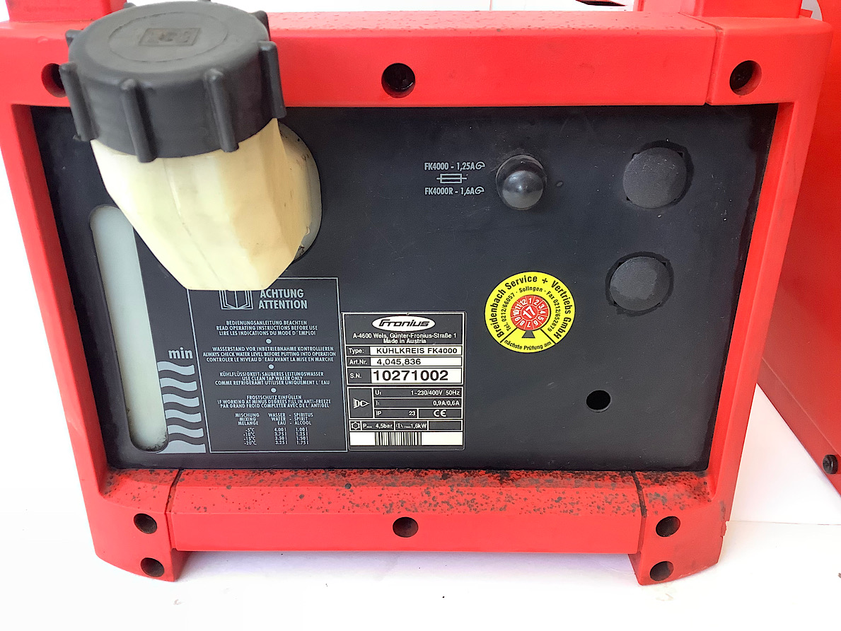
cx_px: 420
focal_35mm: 31
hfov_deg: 58.3
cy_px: 316
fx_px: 753
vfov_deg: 45.4
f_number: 2.4
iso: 320
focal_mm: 3.3
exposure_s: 1/33
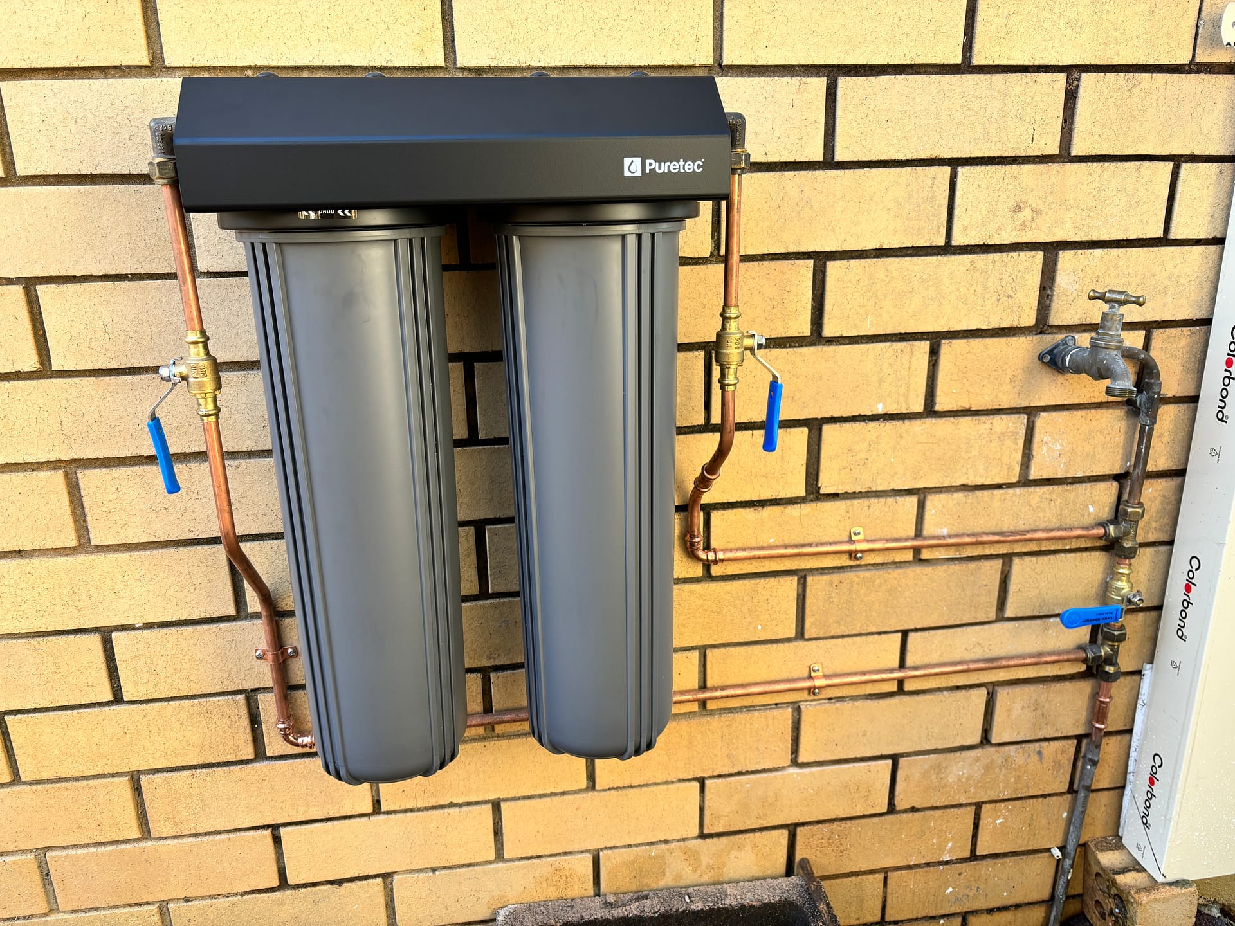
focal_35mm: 26
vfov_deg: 53.1
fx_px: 928
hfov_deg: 67.3
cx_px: 618
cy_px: 463
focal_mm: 5.96
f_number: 1.6
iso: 40
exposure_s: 1/159
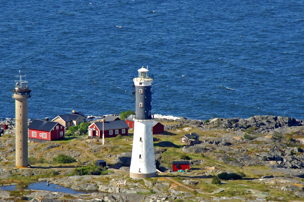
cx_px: 139
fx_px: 2724
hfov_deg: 6.4
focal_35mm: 323
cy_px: 128
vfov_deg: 4.2
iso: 400
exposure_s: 1/1000
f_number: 5.6
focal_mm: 120
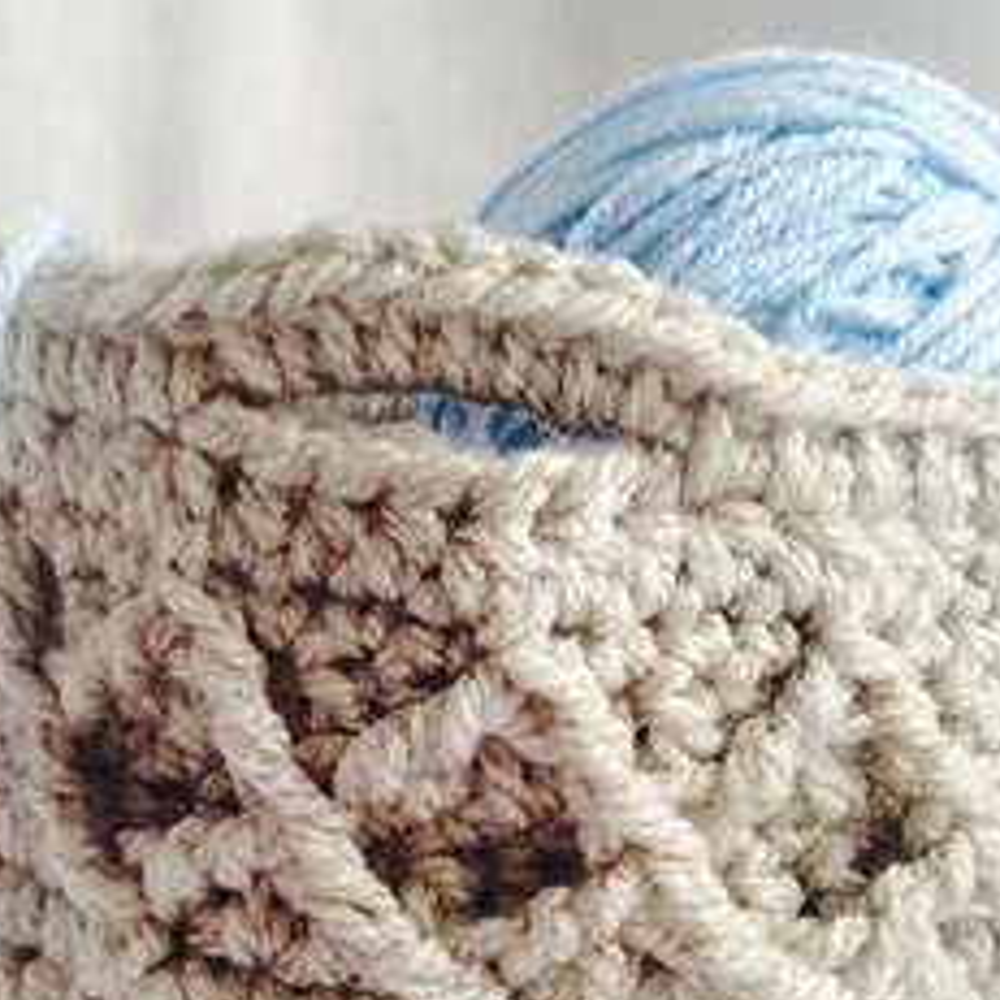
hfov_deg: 27.2
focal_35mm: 63
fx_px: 2059
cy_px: 729
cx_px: 390
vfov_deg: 27.0
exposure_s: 1/20
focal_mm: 4.12
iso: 125
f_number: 2.4
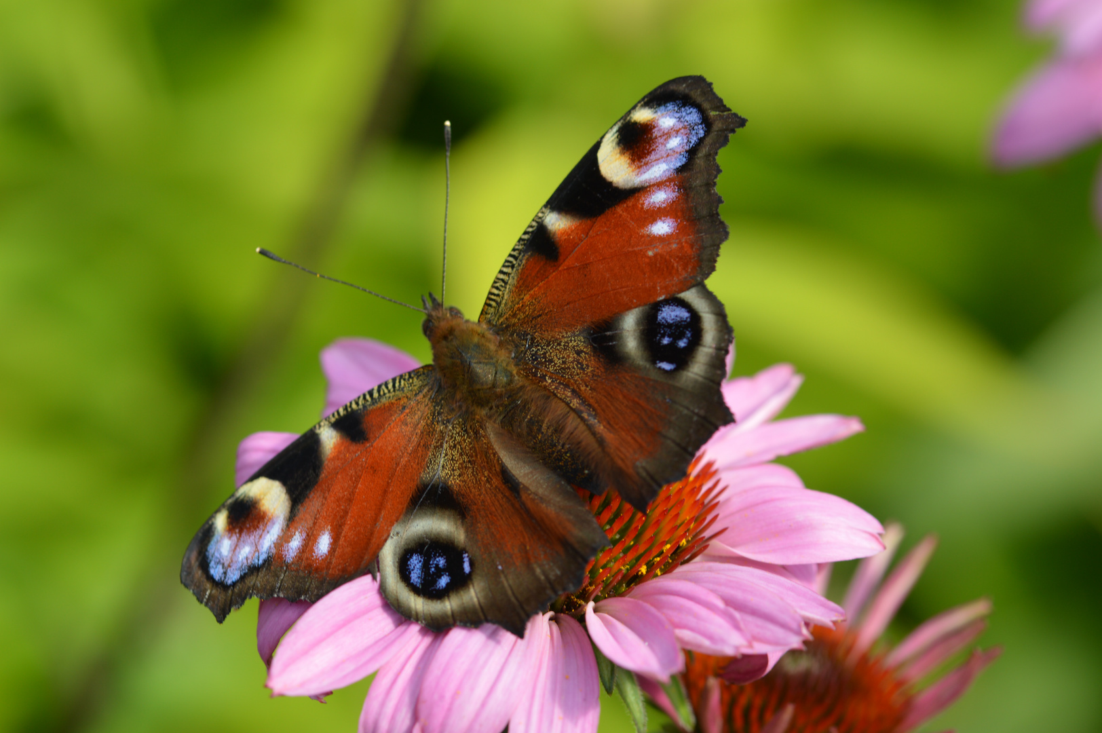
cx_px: 551
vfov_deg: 8.7
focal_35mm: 158
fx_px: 4817
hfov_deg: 13.1
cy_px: 366
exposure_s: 1/125
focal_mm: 105
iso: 100
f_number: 8
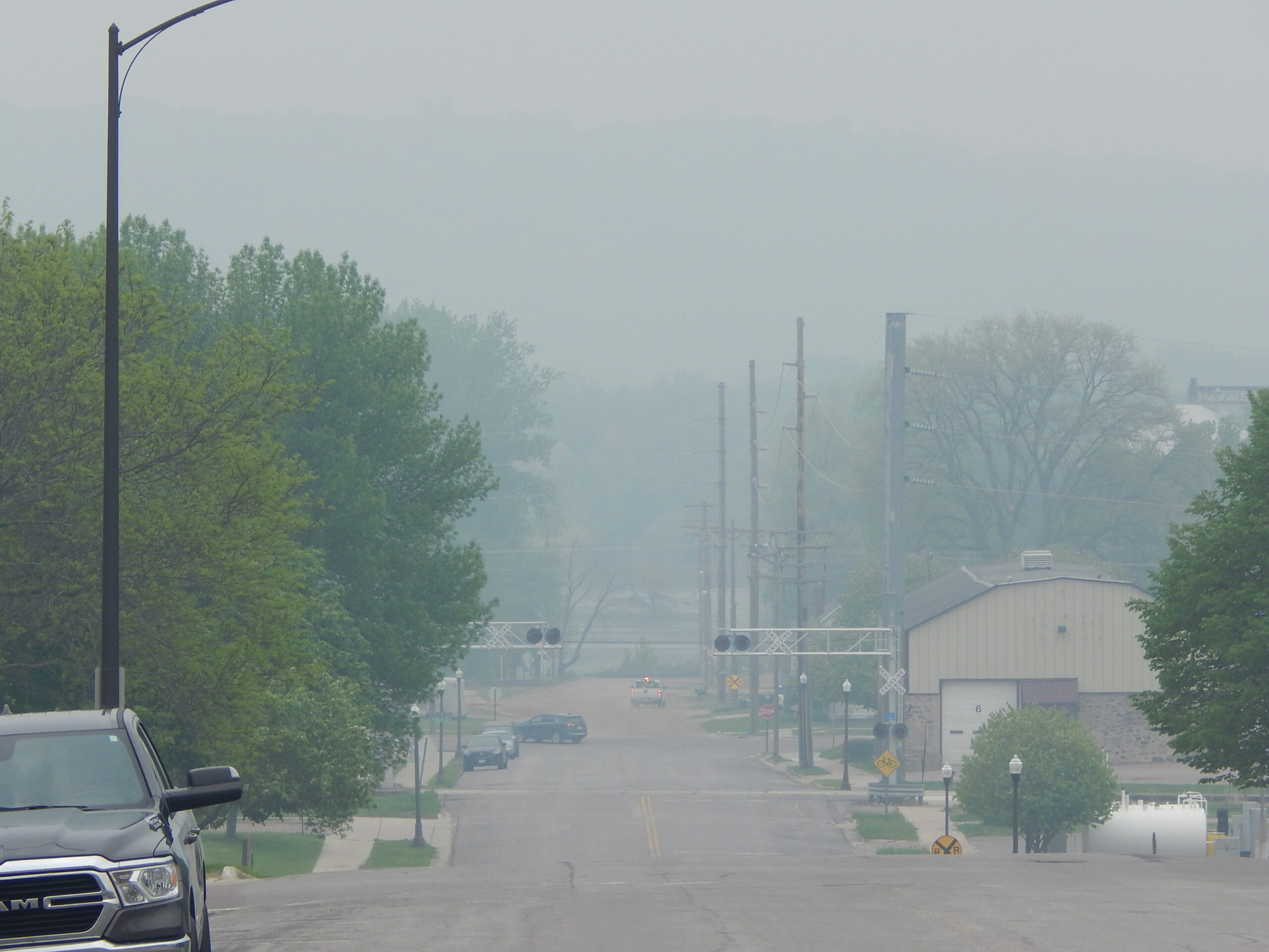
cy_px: 476
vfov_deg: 5.9
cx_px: 634
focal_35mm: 252
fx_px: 9238
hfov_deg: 7.9
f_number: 5.6
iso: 125
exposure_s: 1/320
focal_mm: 44.9
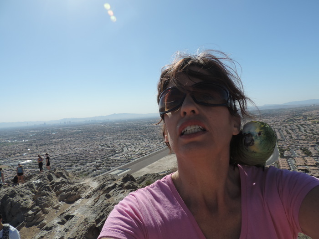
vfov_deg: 56.8
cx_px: 160
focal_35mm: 24
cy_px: 120
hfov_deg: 71.6
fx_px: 221
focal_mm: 4.3
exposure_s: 1/1600
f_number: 3.3
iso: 80
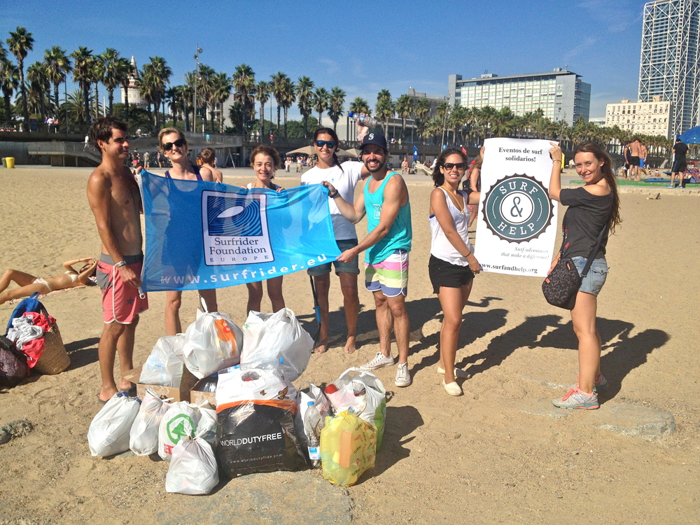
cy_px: 262
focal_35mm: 35
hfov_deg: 52.6
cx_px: 350
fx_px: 708
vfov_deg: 40.7
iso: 50
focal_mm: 4.28
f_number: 2.4
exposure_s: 1/3690
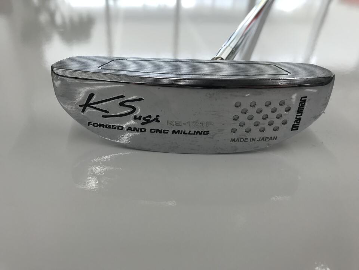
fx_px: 290
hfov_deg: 63.4
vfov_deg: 49.7
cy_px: 135
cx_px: 180
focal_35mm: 28
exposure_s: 1/170
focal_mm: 3.99
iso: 20
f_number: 1.8
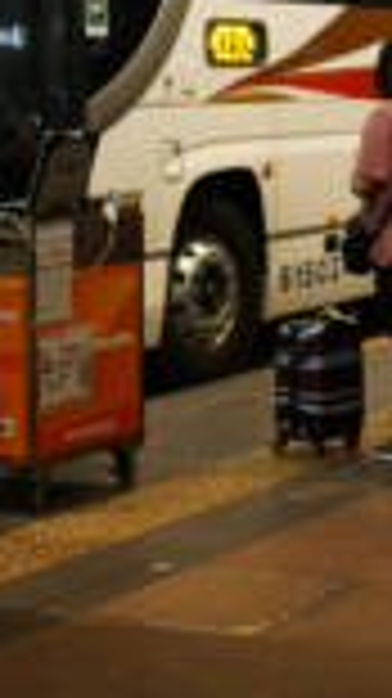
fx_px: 2258
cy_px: 77
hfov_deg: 9.8
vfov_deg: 17.3
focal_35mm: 122
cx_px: 401
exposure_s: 1/50
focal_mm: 40
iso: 125
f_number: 1.3
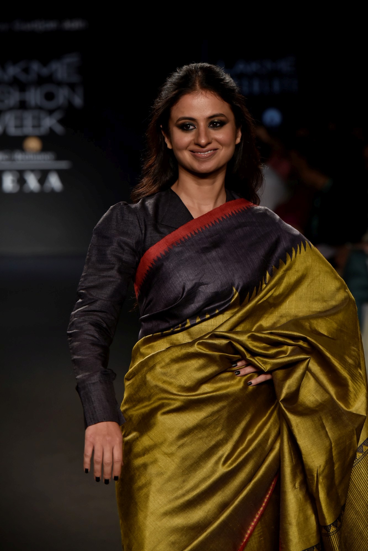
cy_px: 276
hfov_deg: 8.3
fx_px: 2530
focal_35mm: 165
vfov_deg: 12.5
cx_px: 184
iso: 1000
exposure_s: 1/320
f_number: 5.6
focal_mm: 165
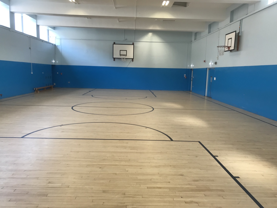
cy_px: 104
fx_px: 224
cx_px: 138
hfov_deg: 63.4
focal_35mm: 28
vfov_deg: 49.7
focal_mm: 3.99
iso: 25
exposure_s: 1/50
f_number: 1.8
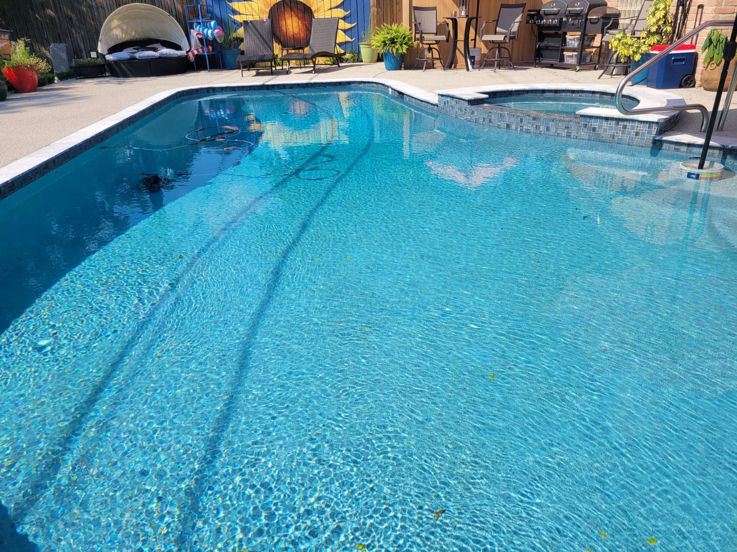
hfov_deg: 67.3
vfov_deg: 53.1
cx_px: 368
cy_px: 276
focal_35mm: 26
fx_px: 554
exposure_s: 1/1914
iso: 40
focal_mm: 5.4
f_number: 1.8
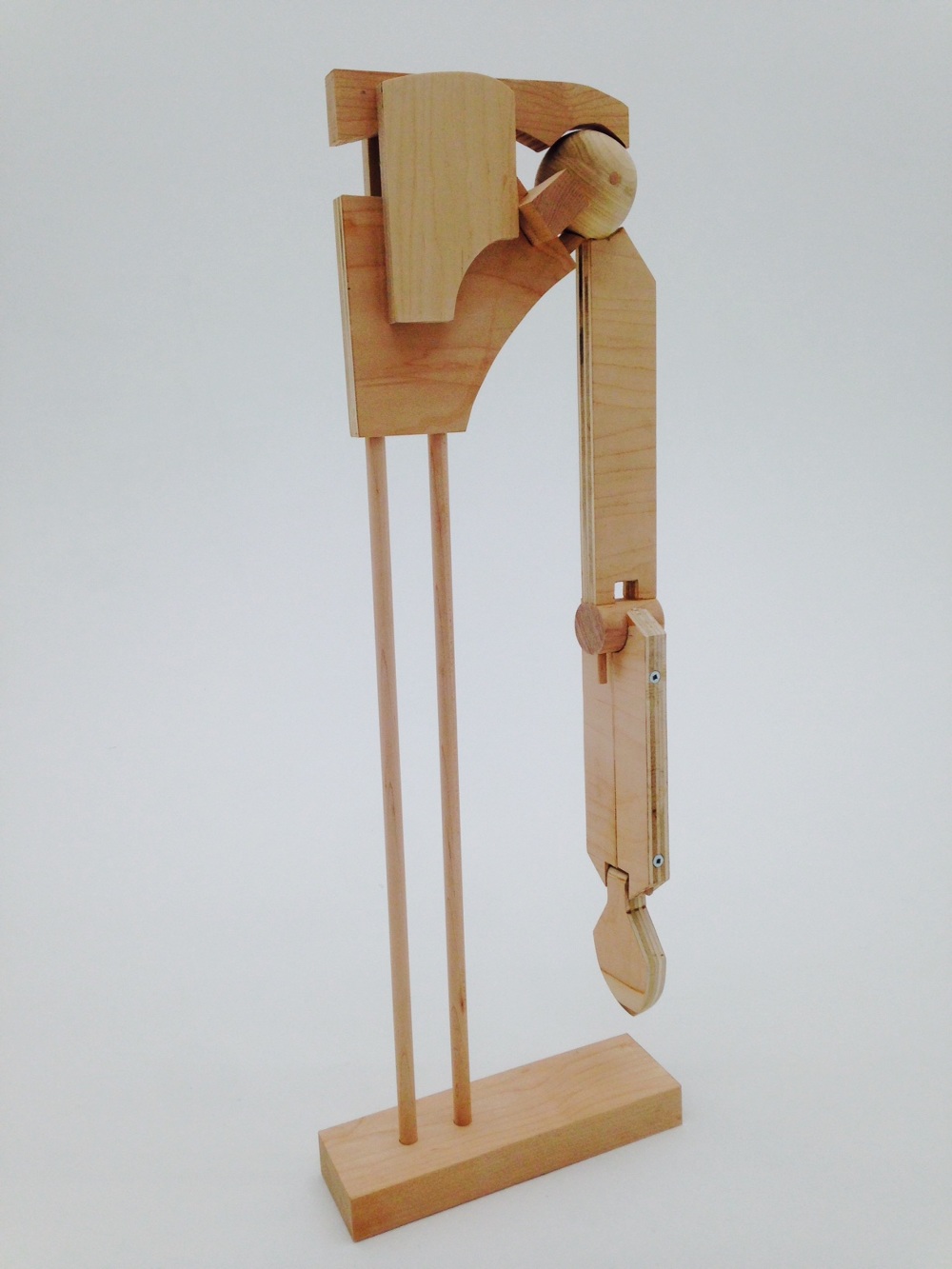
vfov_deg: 55.3
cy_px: 634
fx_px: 1210
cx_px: 476
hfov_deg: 43.0
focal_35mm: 33
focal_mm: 4.12
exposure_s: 1/120
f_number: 2.4
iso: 50
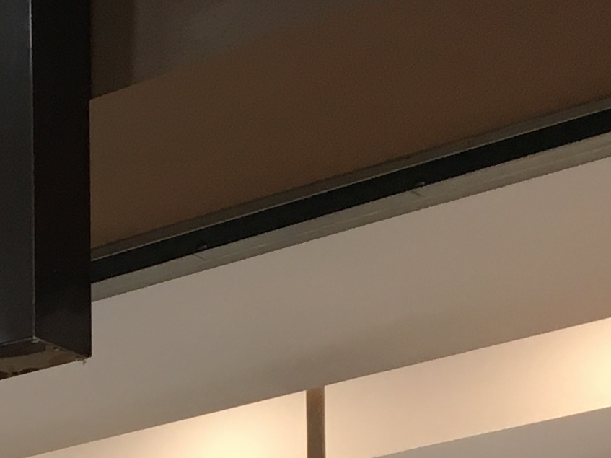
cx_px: -271
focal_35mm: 138
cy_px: 1028
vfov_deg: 9.7
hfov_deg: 13.6
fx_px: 2435
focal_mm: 4.15
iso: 25
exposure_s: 1/33
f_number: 2.2
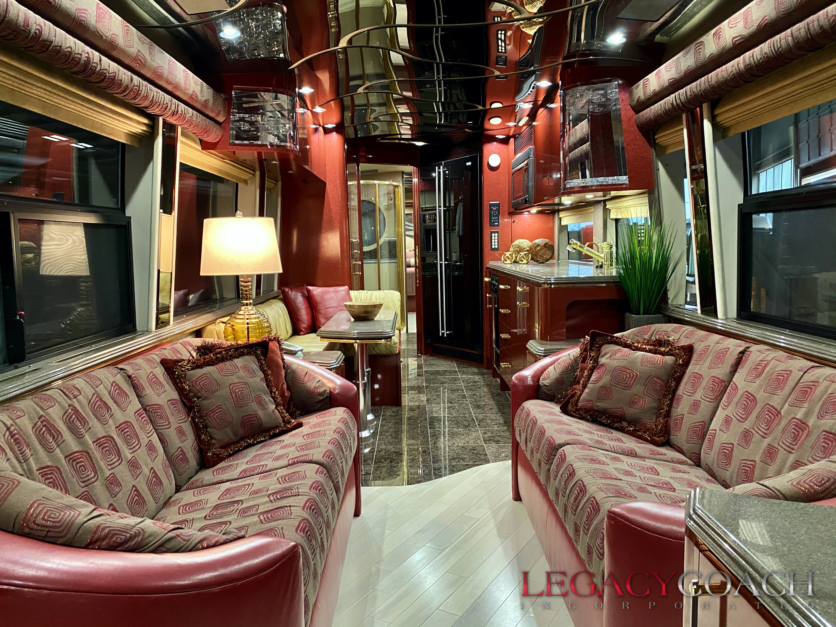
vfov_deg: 53.1
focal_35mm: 26
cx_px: 418
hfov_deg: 67.3
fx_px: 628
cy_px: 314
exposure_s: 1/38
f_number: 1.8
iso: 400
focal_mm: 4.25
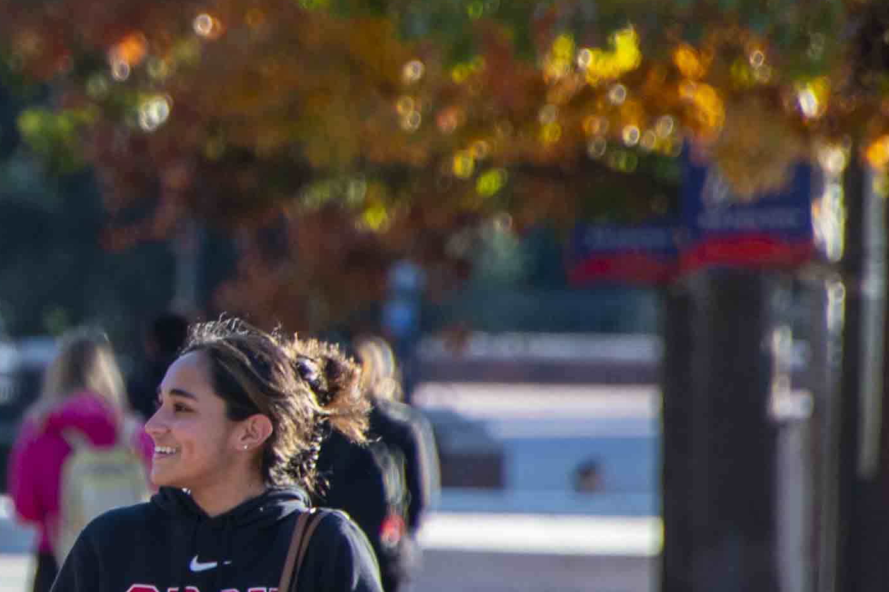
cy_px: 380
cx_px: -489
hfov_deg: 1.6
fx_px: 32206
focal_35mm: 1305
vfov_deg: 1.1
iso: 400
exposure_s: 1/320
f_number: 7.1
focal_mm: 300
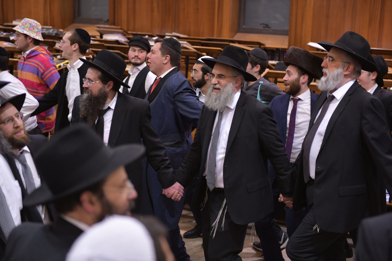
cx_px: 196
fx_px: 719
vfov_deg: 20.6
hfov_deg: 30.5
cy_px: 130
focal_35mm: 66
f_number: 2.8
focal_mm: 66
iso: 1250
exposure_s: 1/250
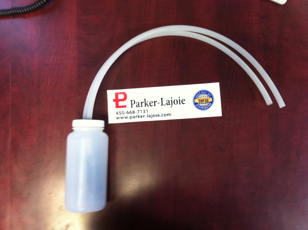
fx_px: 311
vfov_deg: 40.6
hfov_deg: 52.7
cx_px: 154
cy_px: 115
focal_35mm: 35
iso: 160
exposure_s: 1/15
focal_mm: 3.85
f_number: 2.8
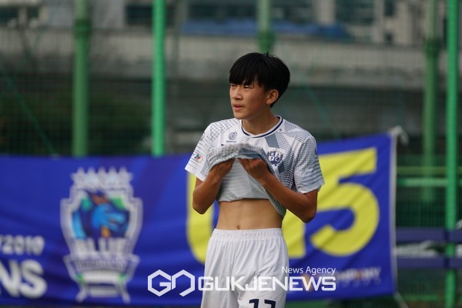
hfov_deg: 3.4
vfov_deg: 2.3
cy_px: 154
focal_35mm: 600
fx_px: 7699
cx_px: 231
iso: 160
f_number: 4
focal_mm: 220
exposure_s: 1/250
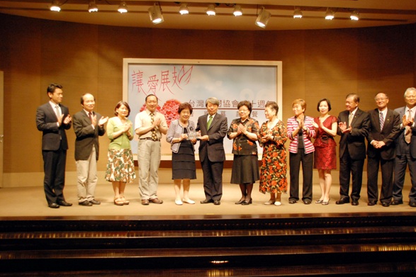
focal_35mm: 36
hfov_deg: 53.1
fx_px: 416
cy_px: 135
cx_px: 226
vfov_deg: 36.9
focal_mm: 22
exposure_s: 1/60
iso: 1100
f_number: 3.8
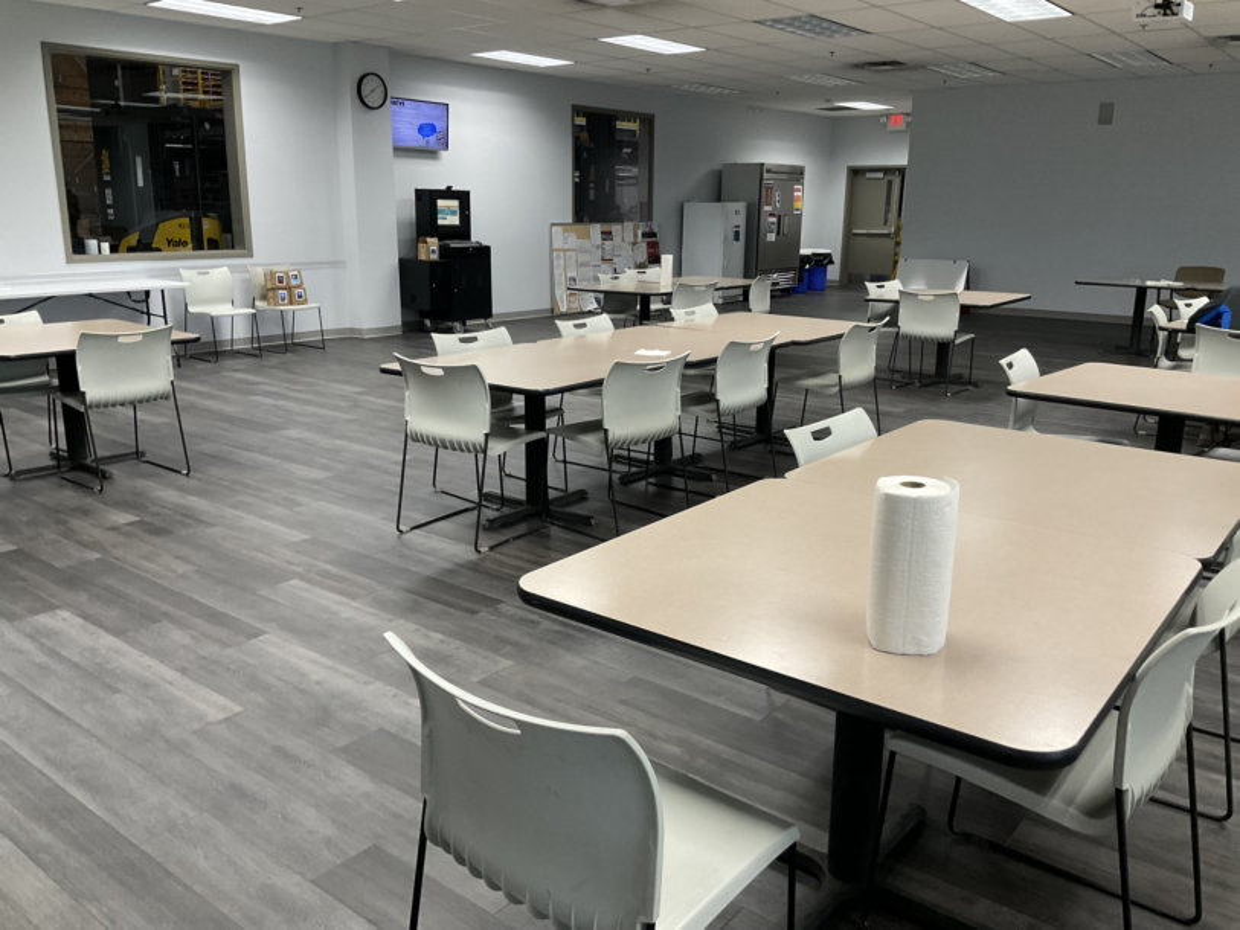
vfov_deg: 48.2
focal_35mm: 29
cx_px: 620
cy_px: 465
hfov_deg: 61.7
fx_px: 1039
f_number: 1.8
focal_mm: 3
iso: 50
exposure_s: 1/60
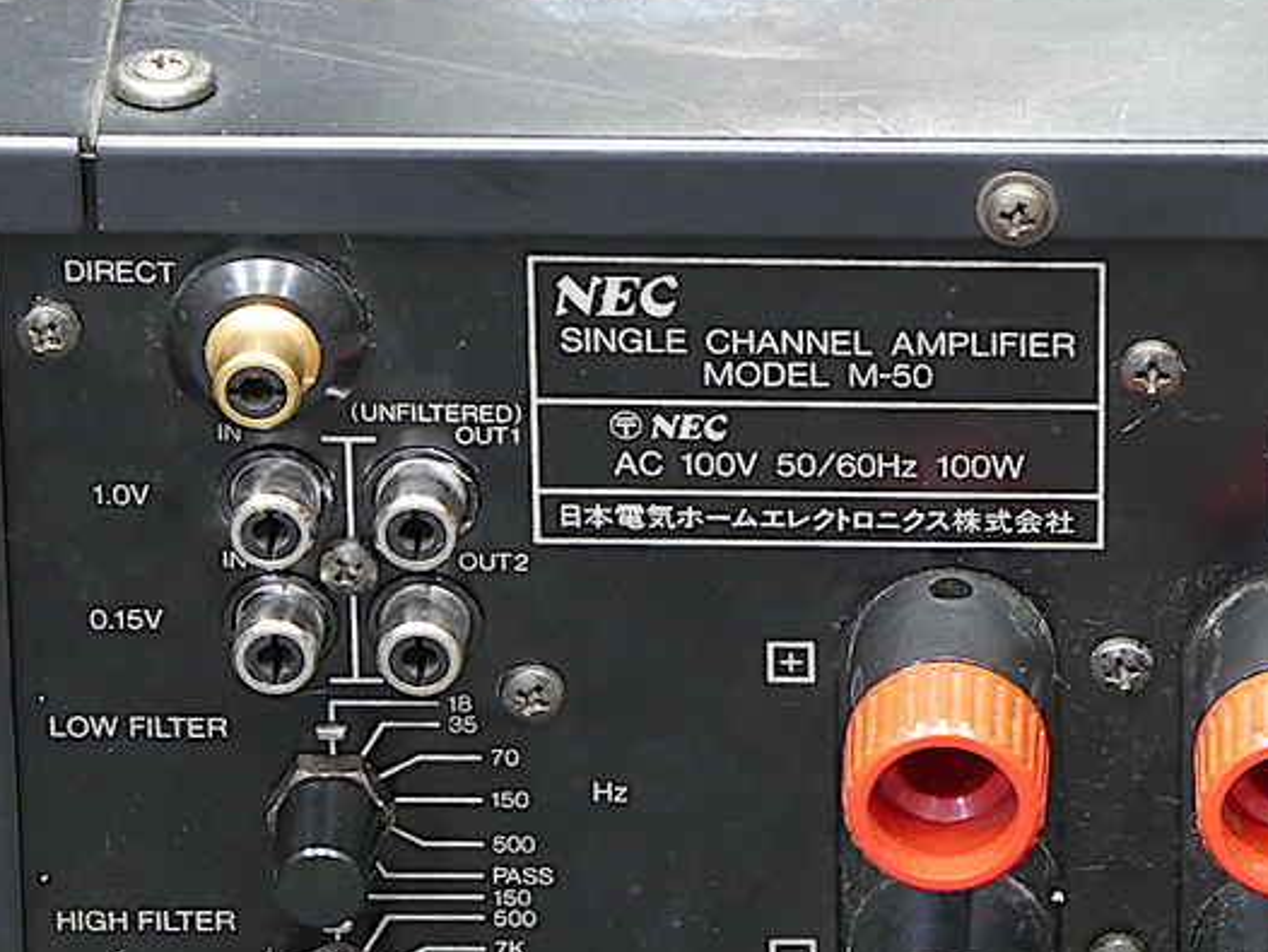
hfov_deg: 6.8
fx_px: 10701
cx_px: 993
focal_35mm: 292
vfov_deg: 5.1
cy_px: 600
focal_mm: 28.7
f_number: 7.1
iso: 400
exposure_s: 1/1.6
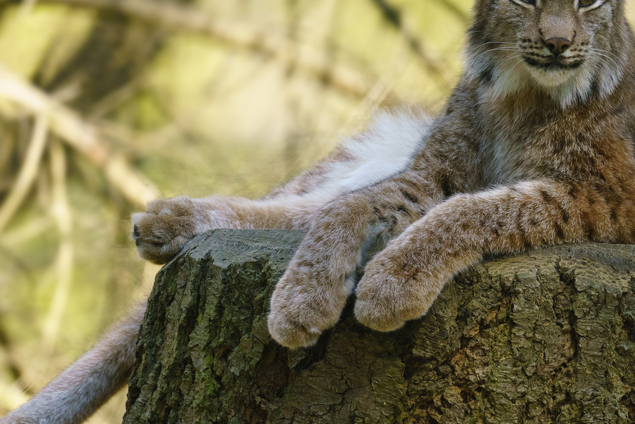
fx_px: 18893
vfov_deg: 1.3
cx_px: 395
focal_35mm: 1071
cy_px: 193
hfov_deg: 1.9
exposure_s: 1/1000
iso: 3200
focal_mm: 600
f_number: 6.3
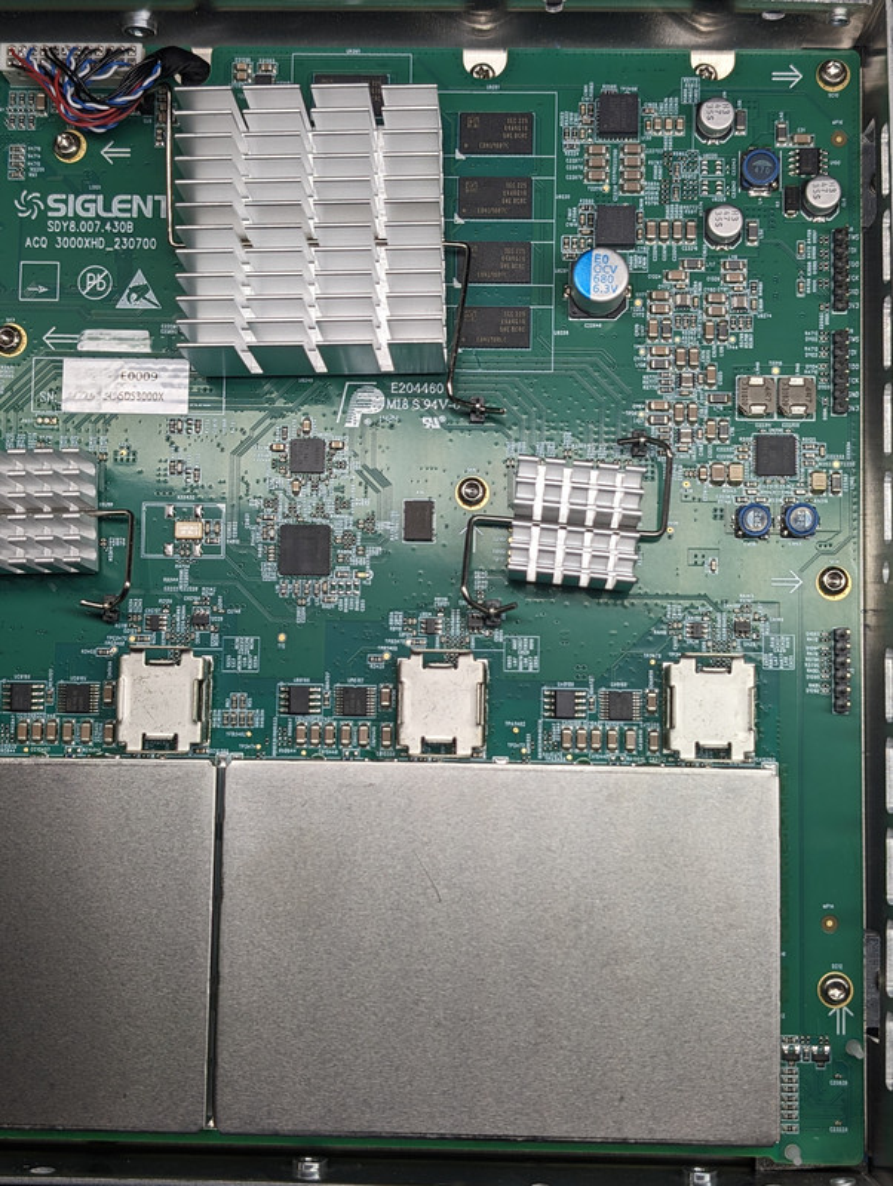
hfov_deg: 29.7
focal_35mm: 49
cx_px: 446
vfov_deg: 38.9
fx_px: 1682
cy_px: 593
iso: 23
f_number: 1.68
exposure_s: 1/261
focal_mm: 6.9
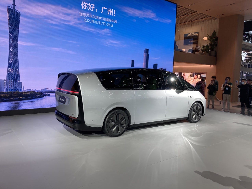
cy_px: 94
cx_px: 126
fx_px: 204
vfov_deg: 49.7
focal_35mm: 28
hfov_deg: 63.4
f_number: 1.8
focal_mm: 3.99
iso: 32
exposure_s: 1/120
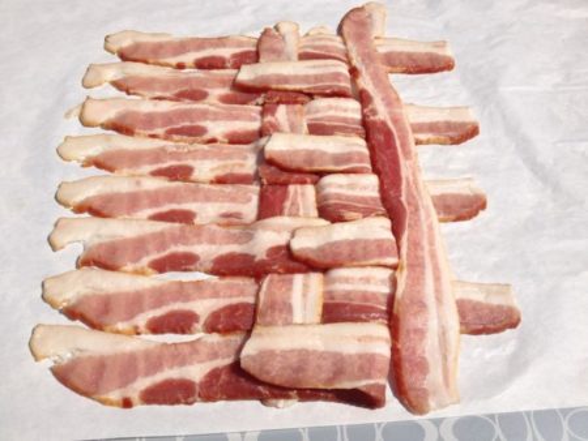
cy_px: 220
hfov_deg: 52.6
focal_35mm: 35
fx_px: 595
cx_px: 294
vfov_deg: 40.7
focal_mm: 4.28
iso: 50
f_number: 2.4
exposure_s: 1/3953
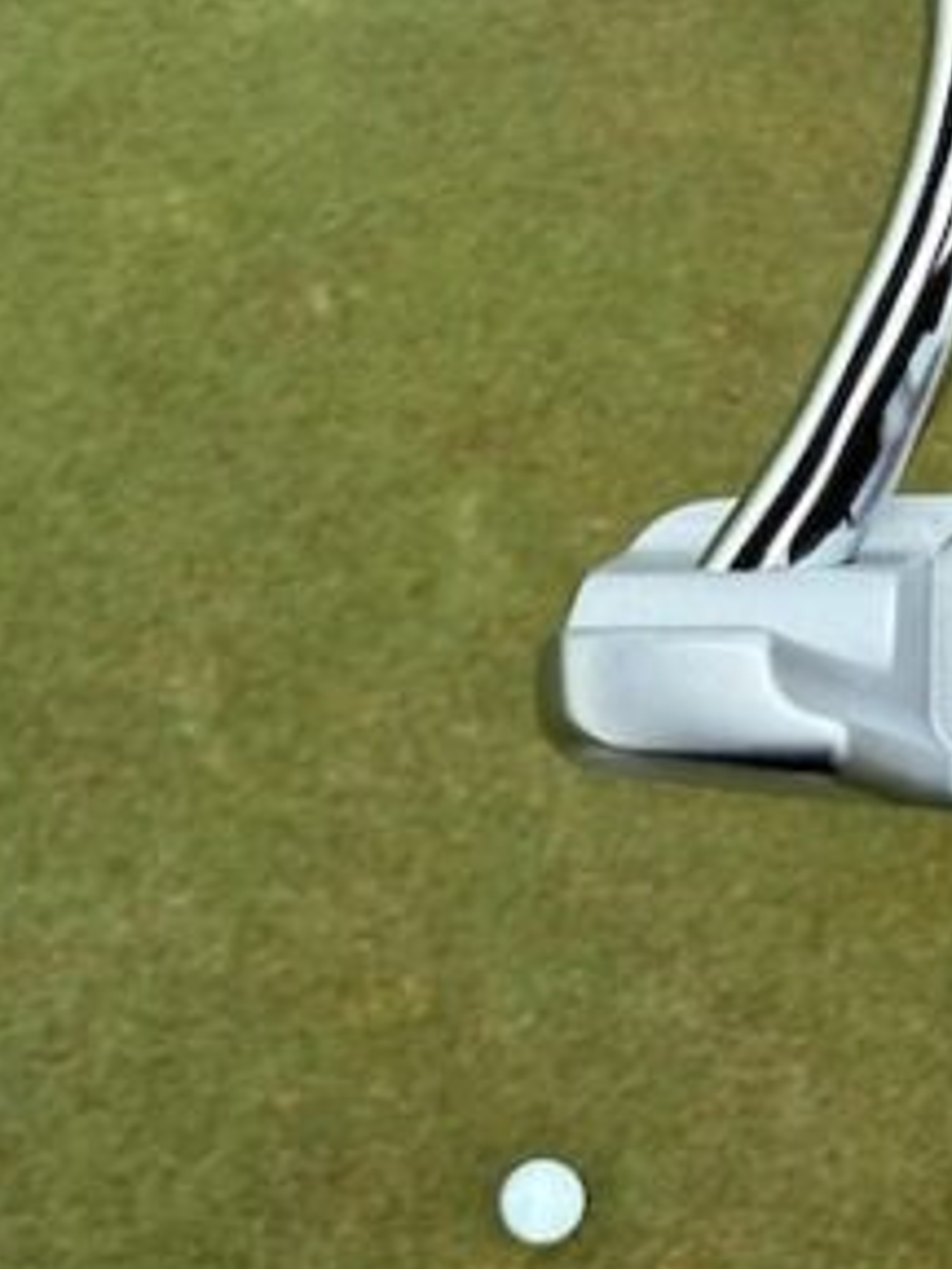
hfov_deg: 26.7
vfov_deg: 38.2
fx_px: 1833
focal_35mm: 50
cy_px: 696
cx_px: 1058
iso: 40
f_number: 2.2
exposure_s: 1/639
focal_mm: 2.22
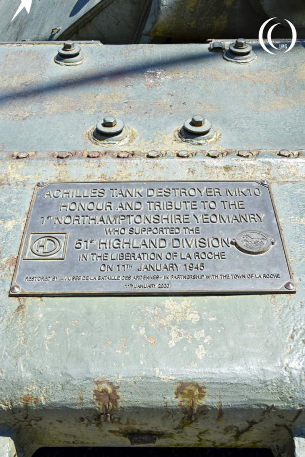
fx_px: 610
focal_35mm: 48
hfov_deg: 28.1
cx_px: 152
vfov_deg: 41.1
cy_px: 228
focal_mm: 32
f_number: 9
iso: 200
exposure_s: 1/320
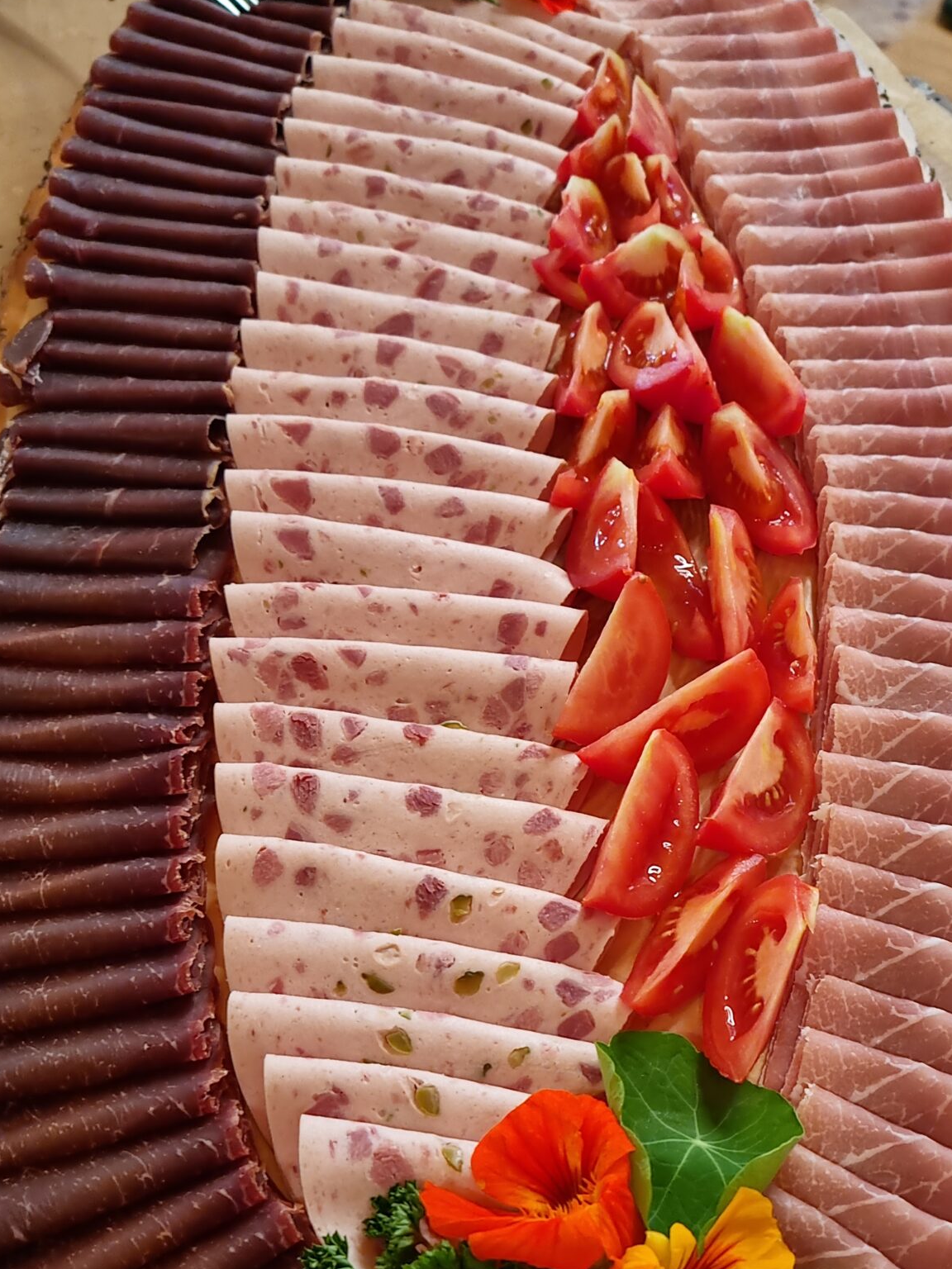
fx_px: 1650
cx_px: 538
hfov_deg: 32.1
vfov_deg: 41.6
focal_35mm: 45
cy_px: 822
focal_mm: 5.9
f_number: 2
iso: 640
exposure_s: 1/25
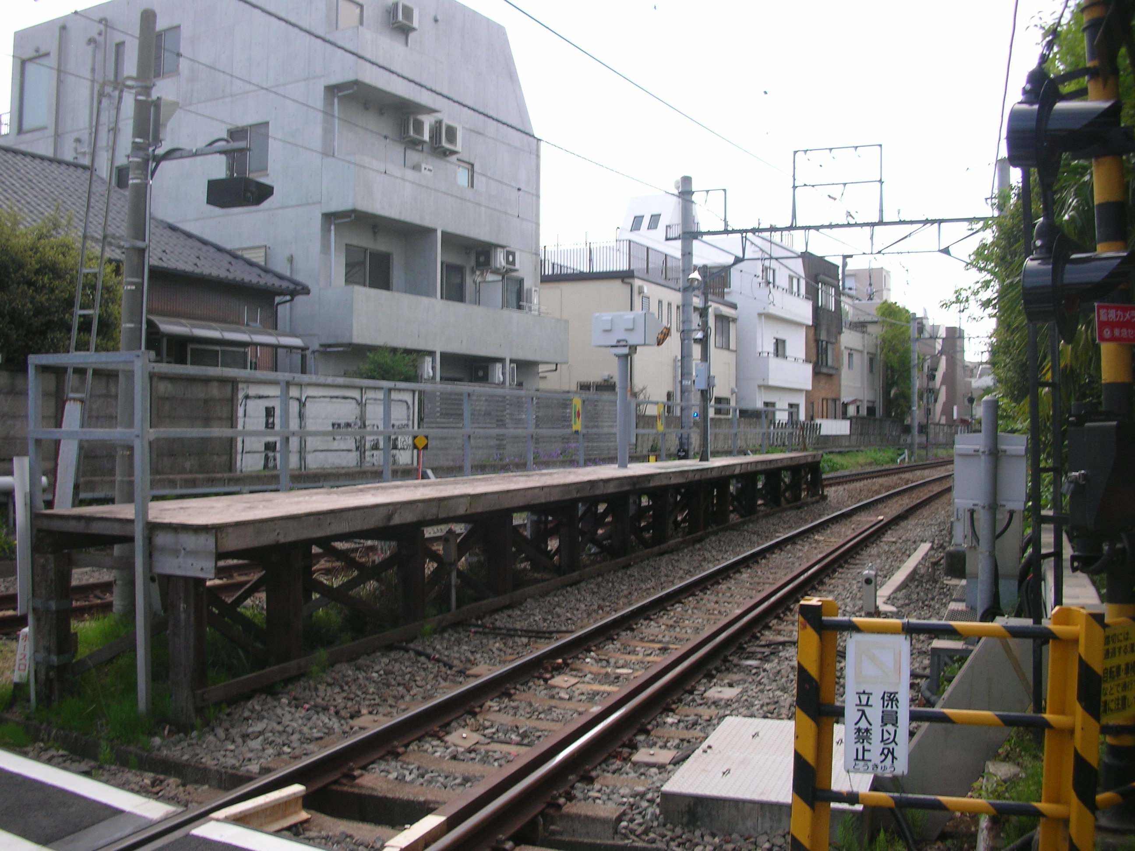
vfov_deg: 40.7
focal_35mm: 35
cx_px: 568
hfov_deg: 52.6
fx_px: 1148
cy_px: 426
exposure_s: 1/37.8
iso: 50
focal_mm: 5.8
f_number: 8.5
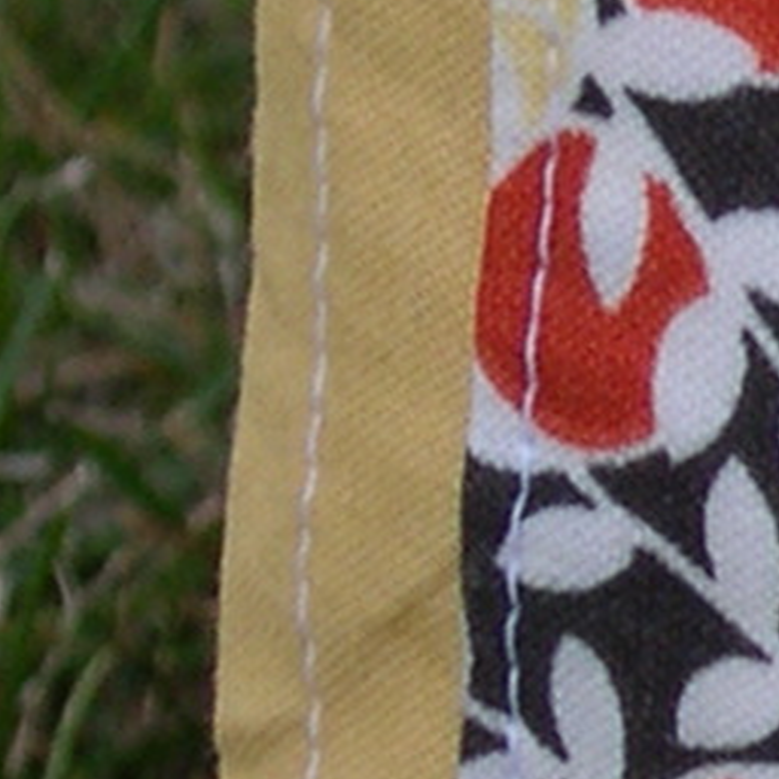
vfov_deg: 3.3
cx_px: 1826
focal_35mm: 525
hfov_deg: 3.3
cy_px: 572
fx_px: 13367
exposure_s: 1/33.6
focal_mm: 14.2
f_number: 3.7
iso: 100
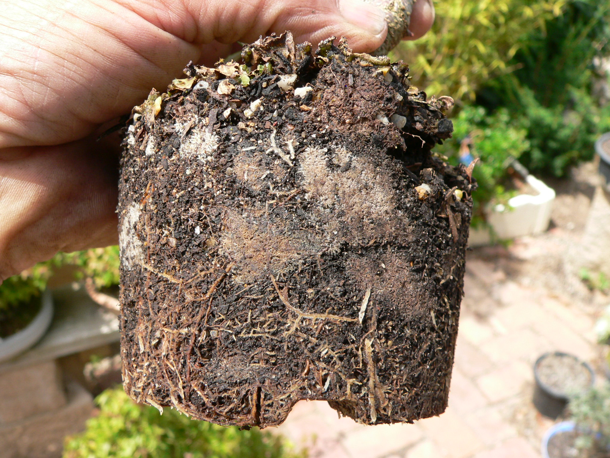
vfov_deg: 39.7
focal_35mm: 36
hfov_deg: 51.4
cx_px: 305
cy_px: 229
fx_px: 634
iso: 100
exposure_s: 1/320
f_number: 4
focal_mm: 6
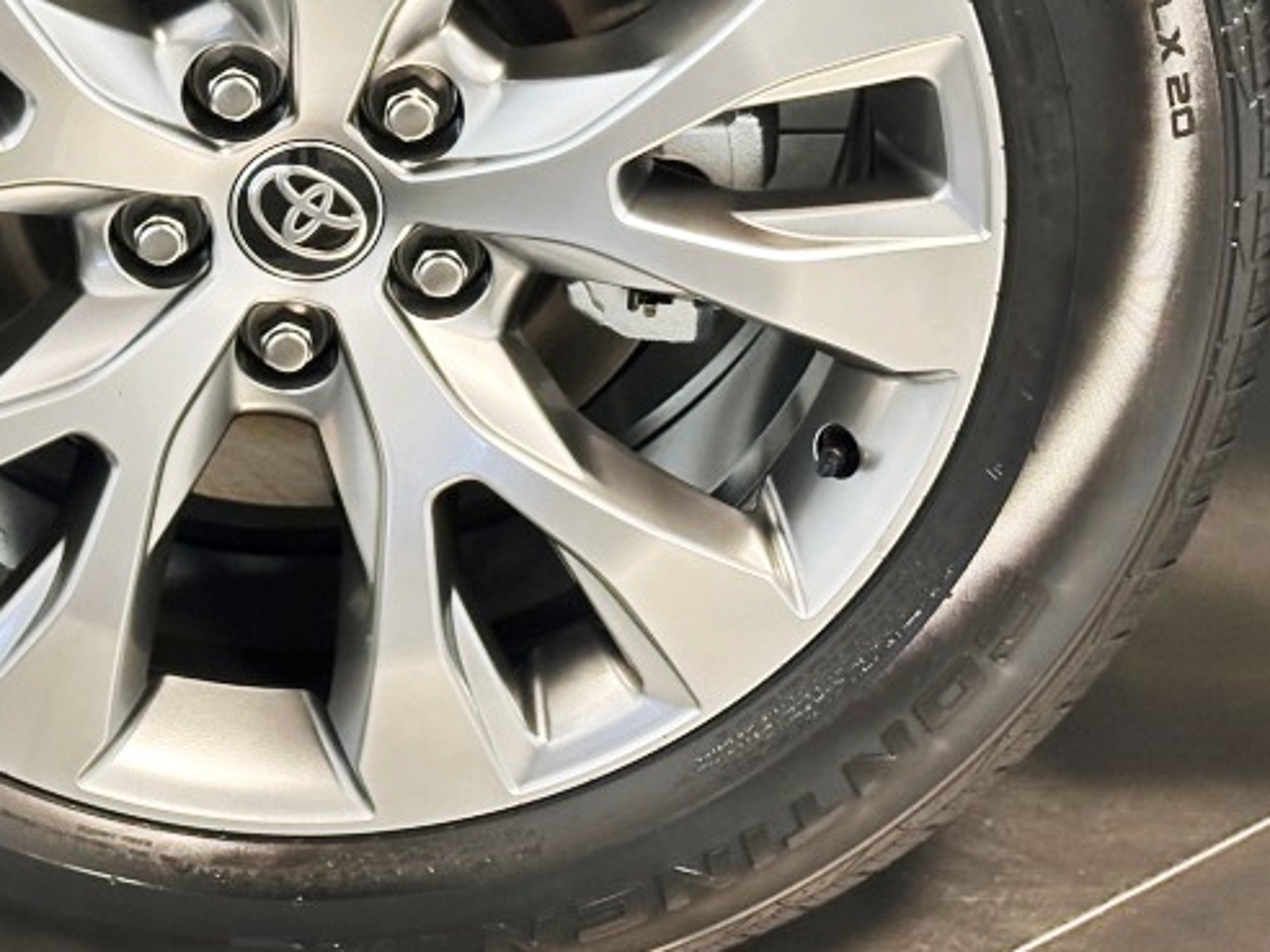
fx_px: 3669
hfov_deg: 19.4
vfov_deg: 14.7
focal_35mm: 100
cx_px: 235
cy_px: 152
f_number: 1.78
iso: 500
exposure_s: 1/30
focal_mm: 6.86
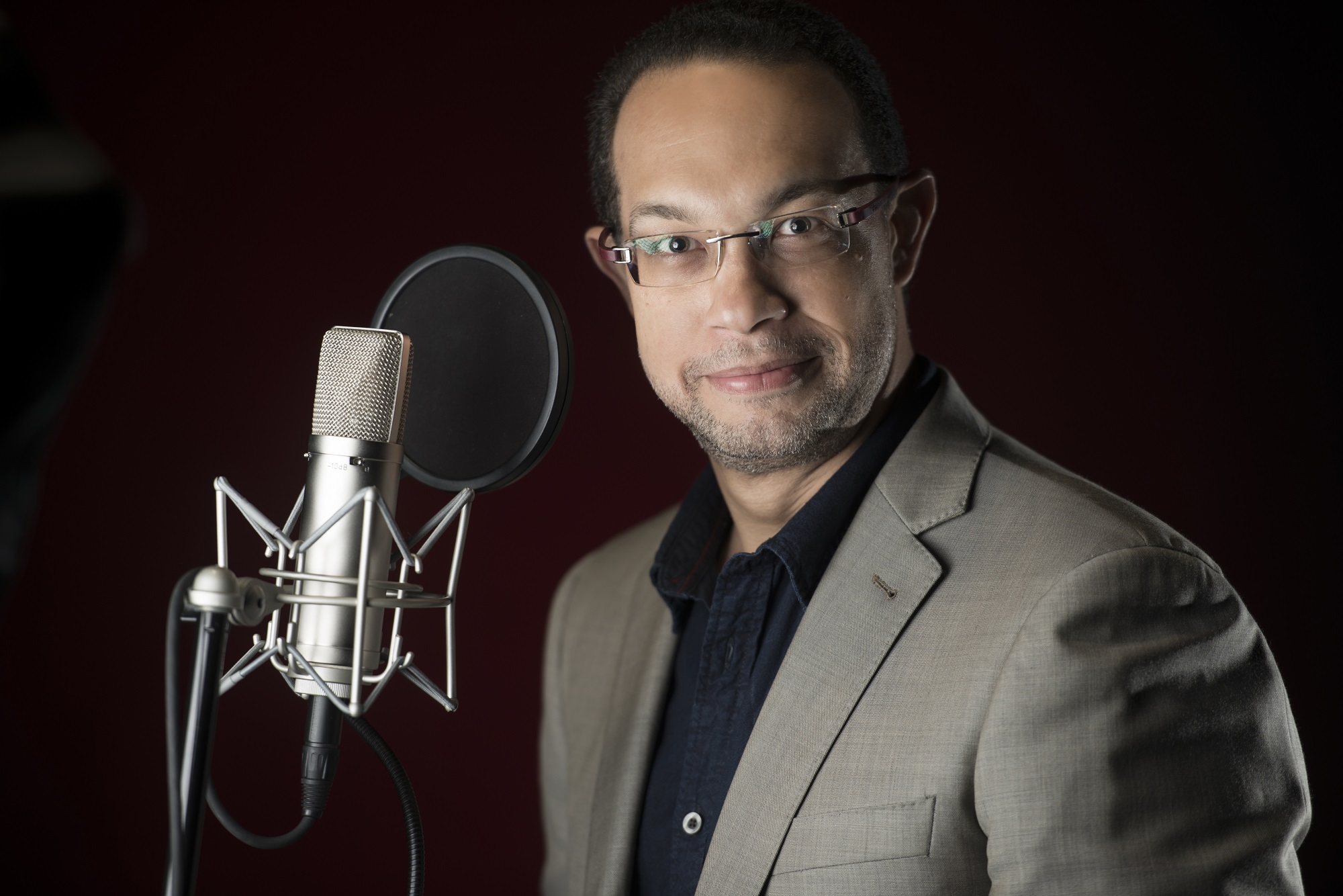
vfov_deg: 7.0
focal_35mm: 195
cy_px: 448
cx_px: 672
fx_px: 7275
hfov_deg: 10.5
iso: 160
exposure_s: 1/100
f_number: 2.8
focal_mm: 195
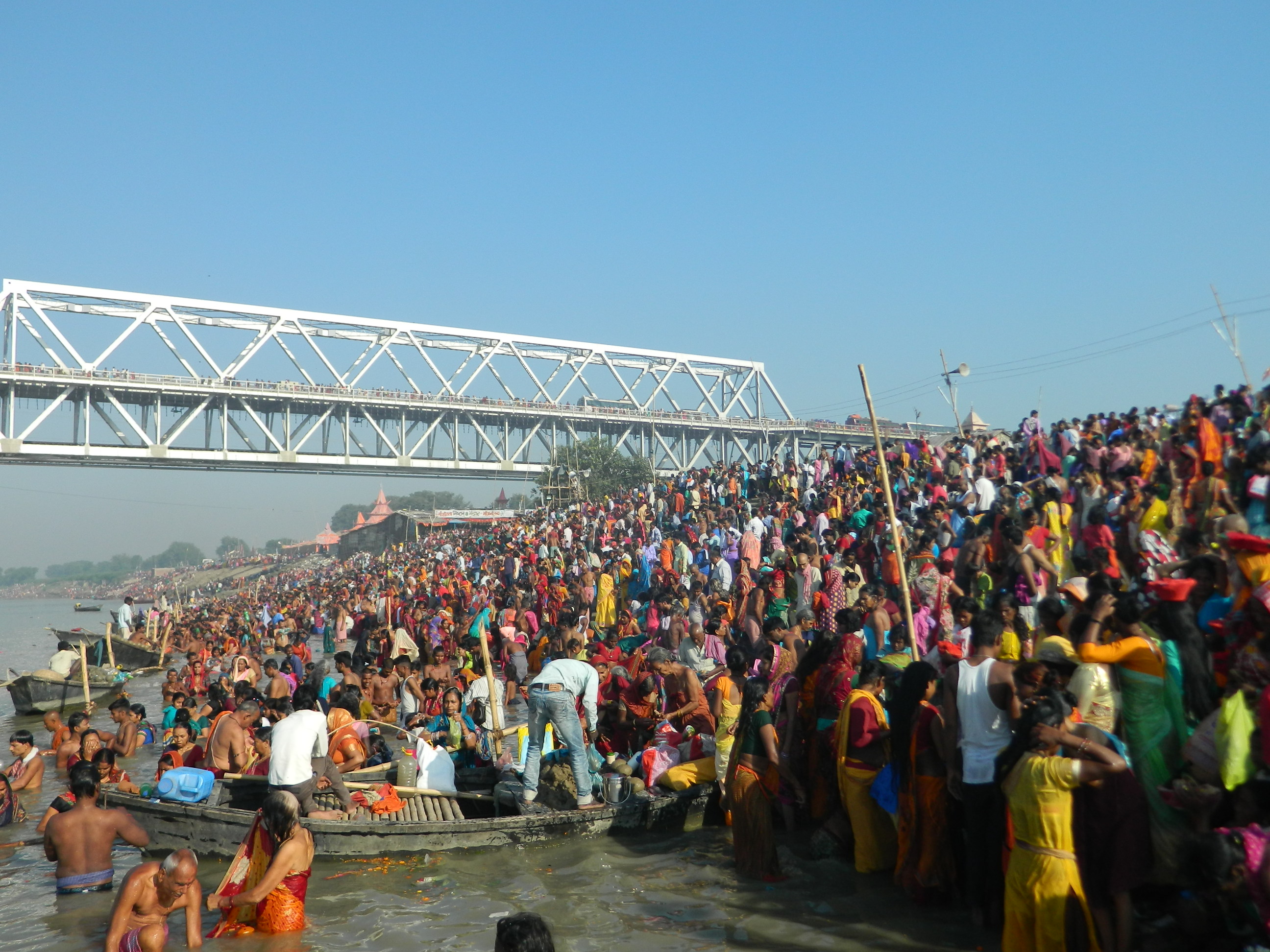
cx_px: 635
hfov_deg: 58.4
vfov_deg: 45.4
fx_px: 1137
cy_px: 476
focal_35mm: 31
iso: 80
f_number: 9.1
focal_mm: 5.6
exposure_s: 1/160
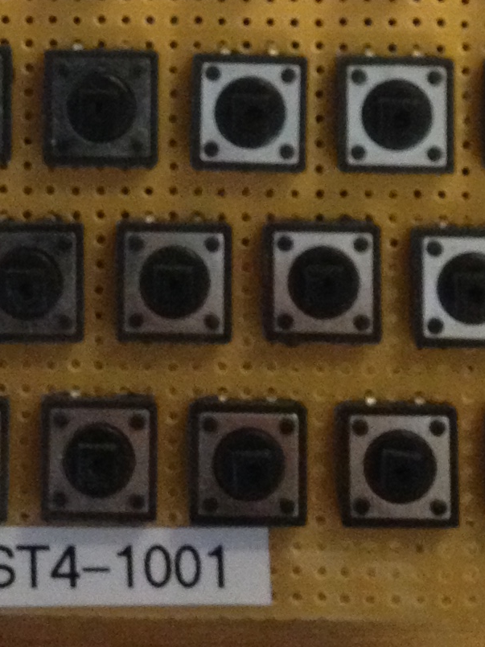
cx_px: 63
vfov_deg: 13.3
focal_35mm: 142
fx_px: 2655
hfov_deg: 10.4
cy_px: -247
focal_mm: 4.28
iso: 400
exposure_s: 1/20
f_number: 2.4
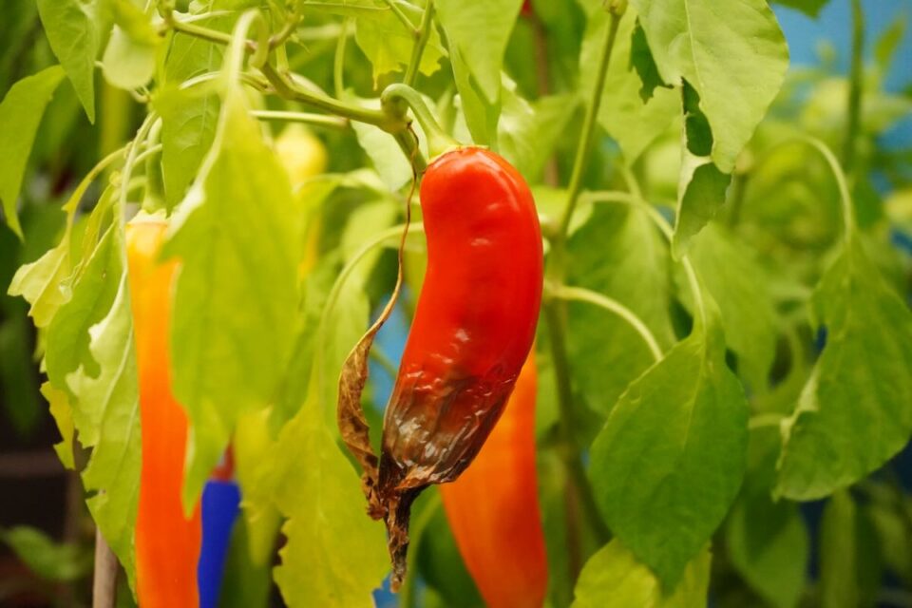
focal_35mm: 49
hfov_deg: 40.3
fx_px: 1241
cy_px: 304
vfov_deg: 27.5
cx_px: 456
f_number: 4.5
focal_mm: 49
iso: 12800
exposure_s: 1/250
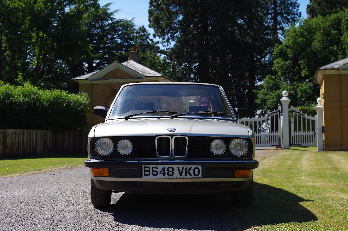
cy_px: 116
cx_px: 174
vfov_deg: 23.7
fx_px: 550
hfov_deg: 35.1
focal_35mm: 57
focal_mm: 37.5
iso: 100
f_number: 6.3
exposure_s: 1/250
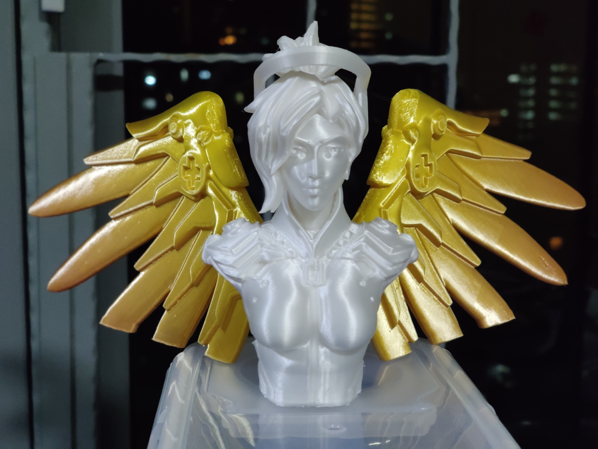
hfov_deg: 26.3
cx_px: 299
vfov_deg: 19.9
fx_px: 1278
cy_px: 224
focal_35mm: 74
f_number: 2.44
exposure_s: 1/50
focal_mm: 6.95
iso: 3200
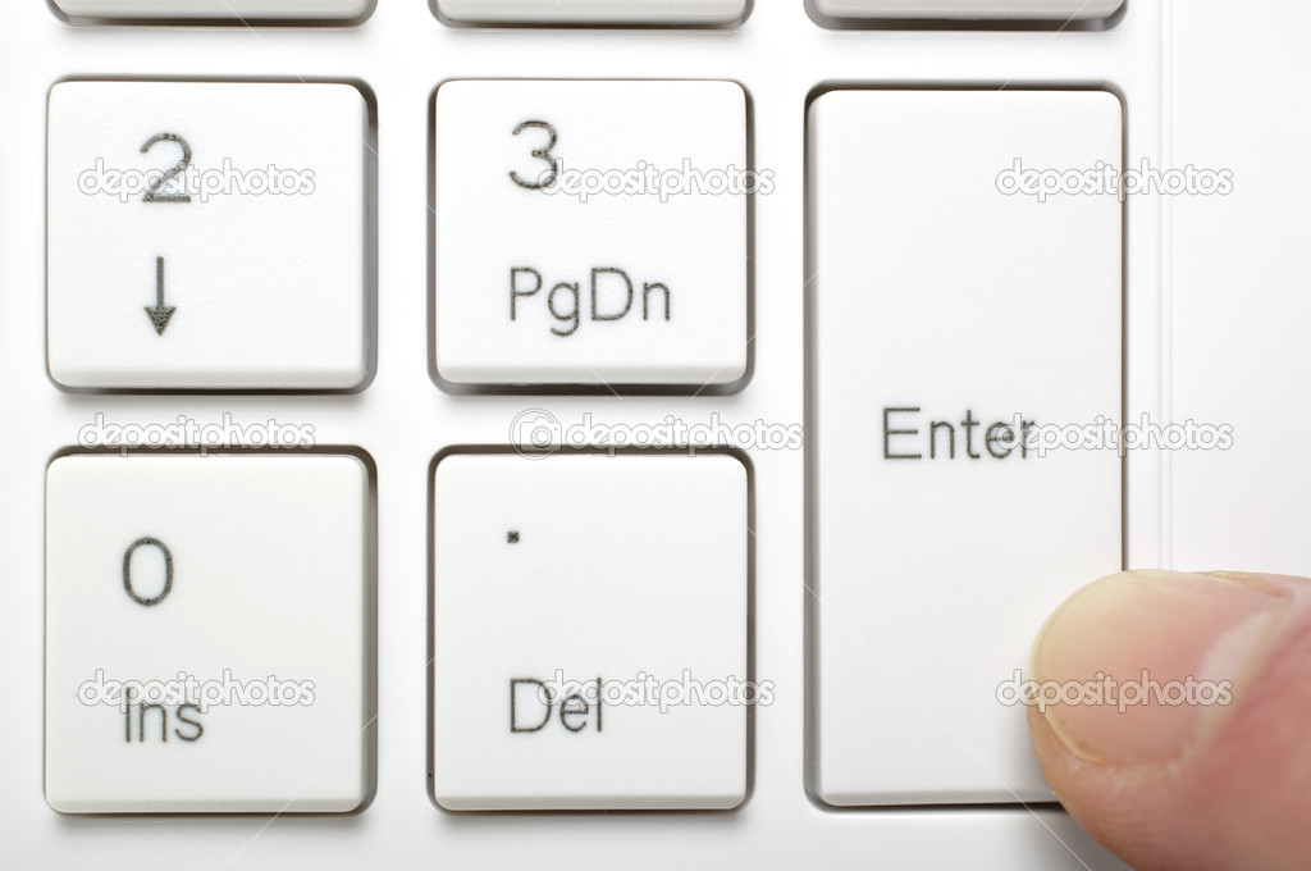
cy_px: 436
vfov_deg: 22.6
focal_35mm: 60
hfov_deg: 33.4
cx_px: 656
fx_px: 2182
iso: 100
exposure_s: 1/125
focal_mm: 40
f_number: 8
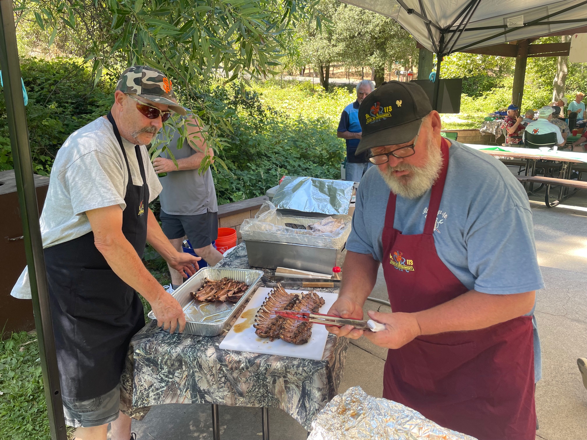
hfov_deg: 67.3
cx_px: 294
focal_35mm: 26
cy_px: 220
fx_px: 441
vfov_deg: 53.1
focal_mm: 4.2
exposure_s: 1/139
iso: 32
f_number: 1.6
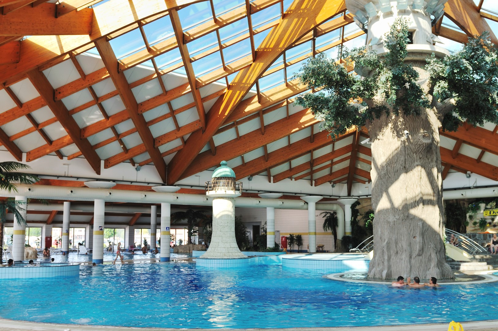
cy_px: 166
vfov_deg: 36.8
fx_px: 497
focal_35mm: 36
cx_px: 249
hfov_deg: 53.2
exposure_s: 1/160
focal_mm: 24
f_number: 4
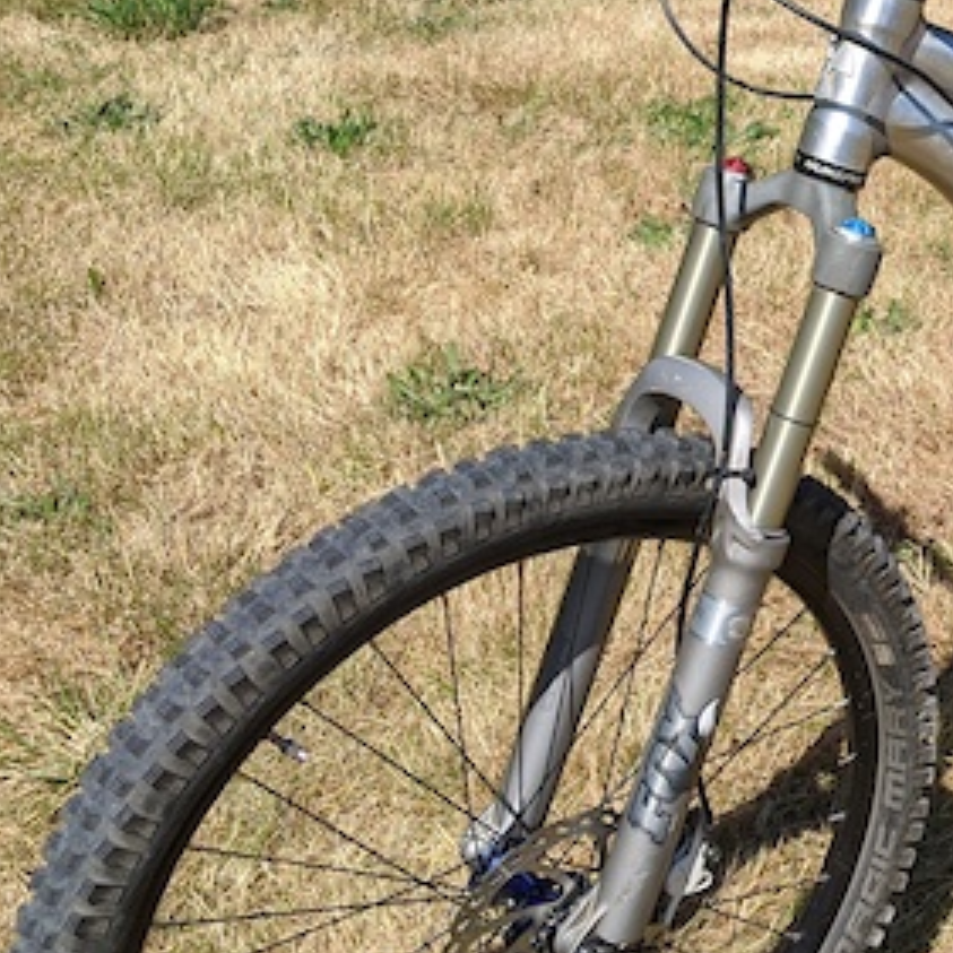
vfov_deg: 25.3
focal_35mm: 68
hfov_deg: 23.7
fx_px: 2118
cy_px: 383
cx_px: 1065
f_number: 1.8
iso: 57
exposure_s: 1/2933
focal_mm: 4.44
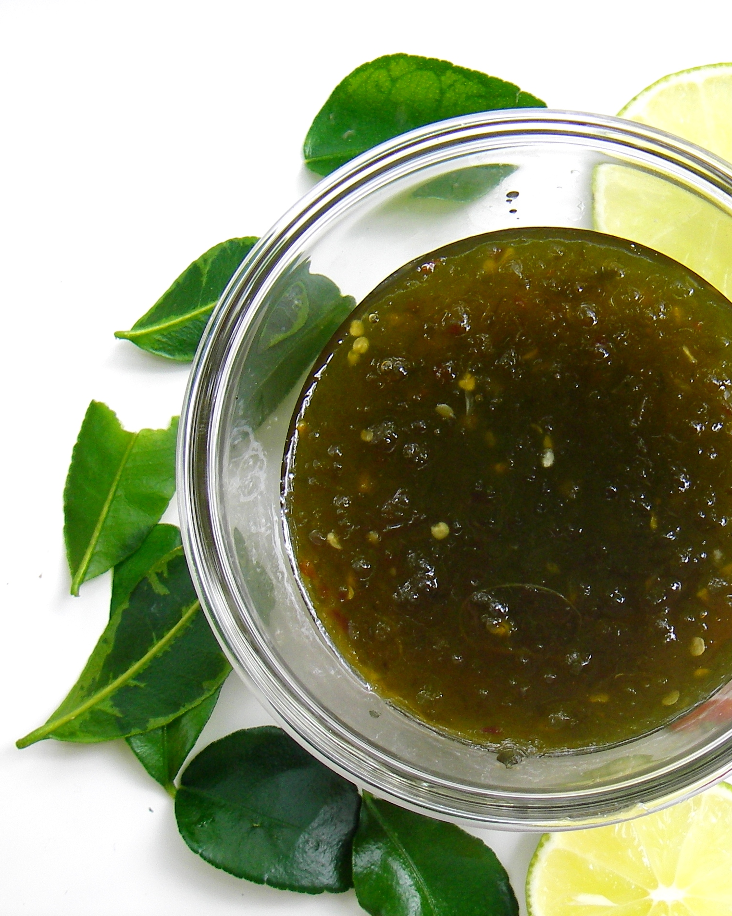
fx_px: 1706
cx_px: 567
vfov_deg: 30.0
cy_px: 457
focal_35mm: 63
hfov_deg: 23.9
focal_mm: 8.1
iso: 50
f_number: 3.5
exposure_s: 1/50
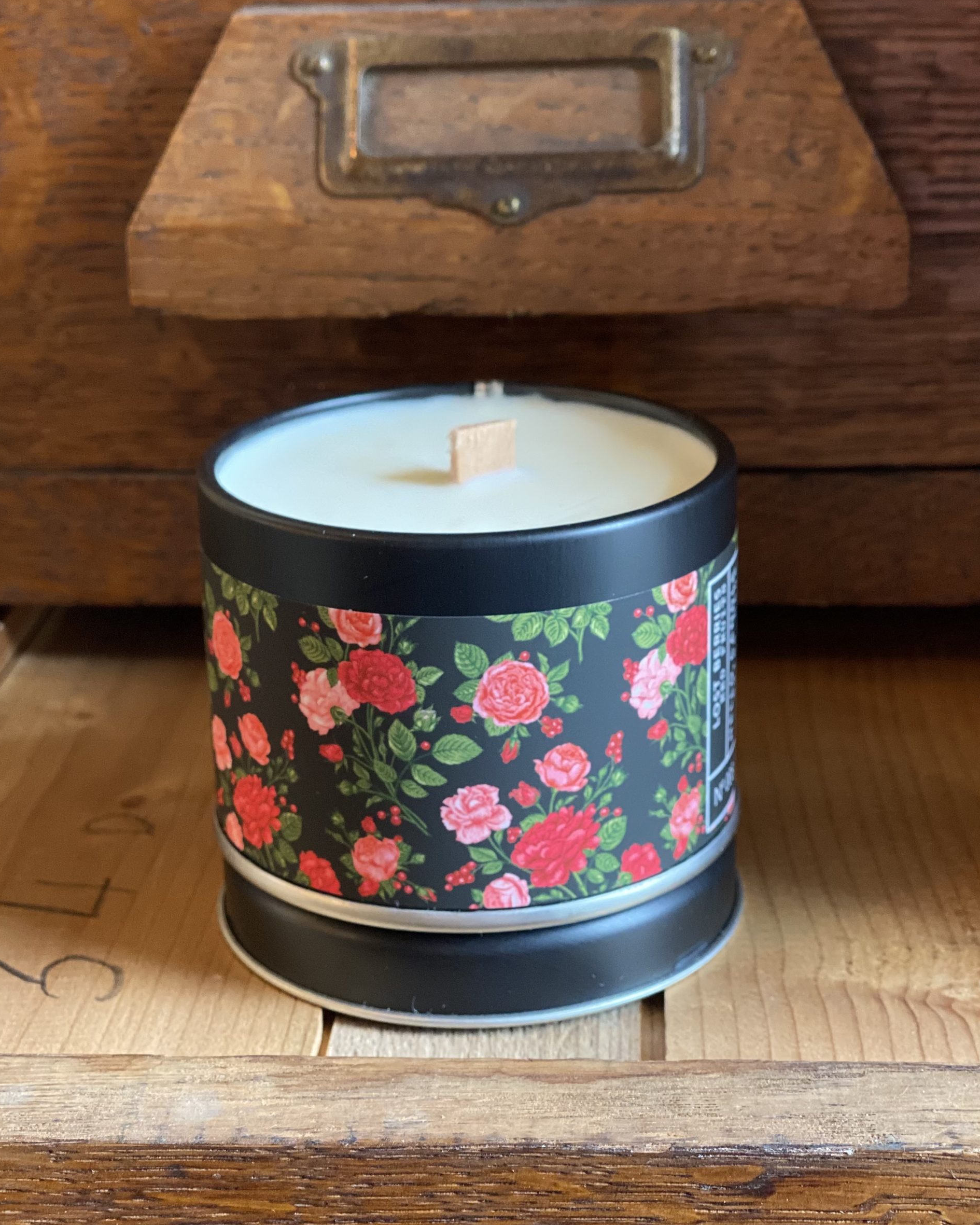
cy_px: 594
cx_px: 492
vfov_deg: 34.1
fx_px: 1994
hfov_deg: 27.6
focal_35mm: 55
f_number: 2
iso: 160
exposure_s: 1/50
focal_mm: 6
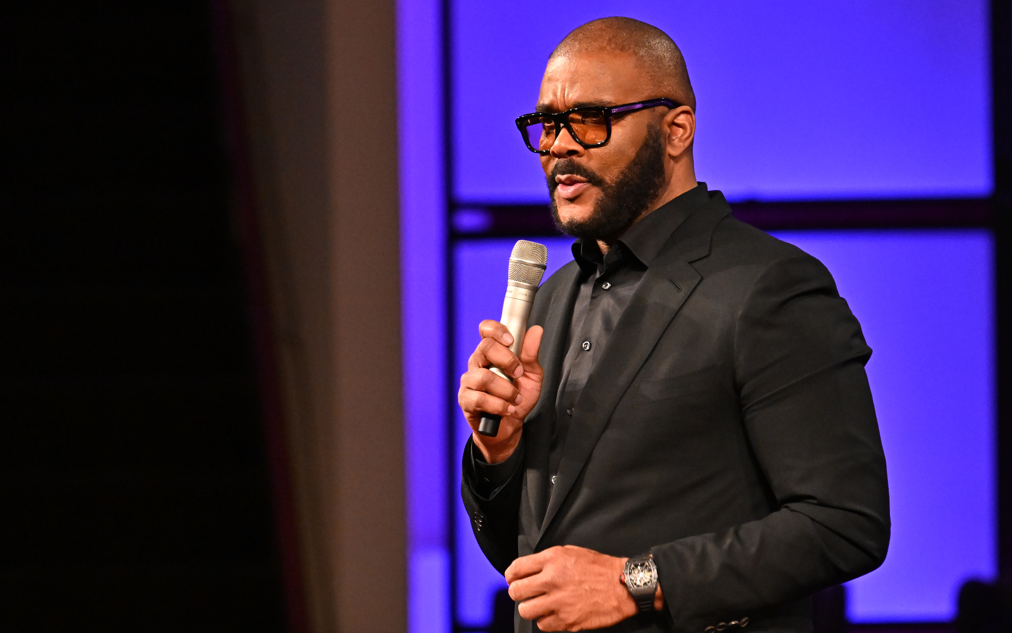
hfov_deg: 2.8
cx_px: 506
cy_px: 320
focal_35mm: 750
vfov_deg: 1.8
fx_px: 20685
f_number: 6.3
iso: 4000
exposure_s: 1/160
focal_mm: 490
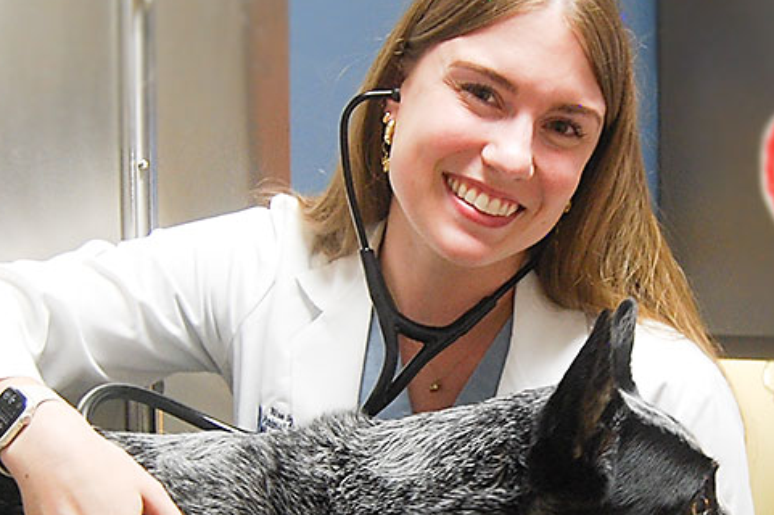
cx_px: 340
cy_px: 357
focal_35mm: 45
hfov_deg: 43.5
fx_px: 967
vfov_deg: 29.5
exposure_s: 1/30
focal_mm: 18
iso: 500
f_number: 3.5
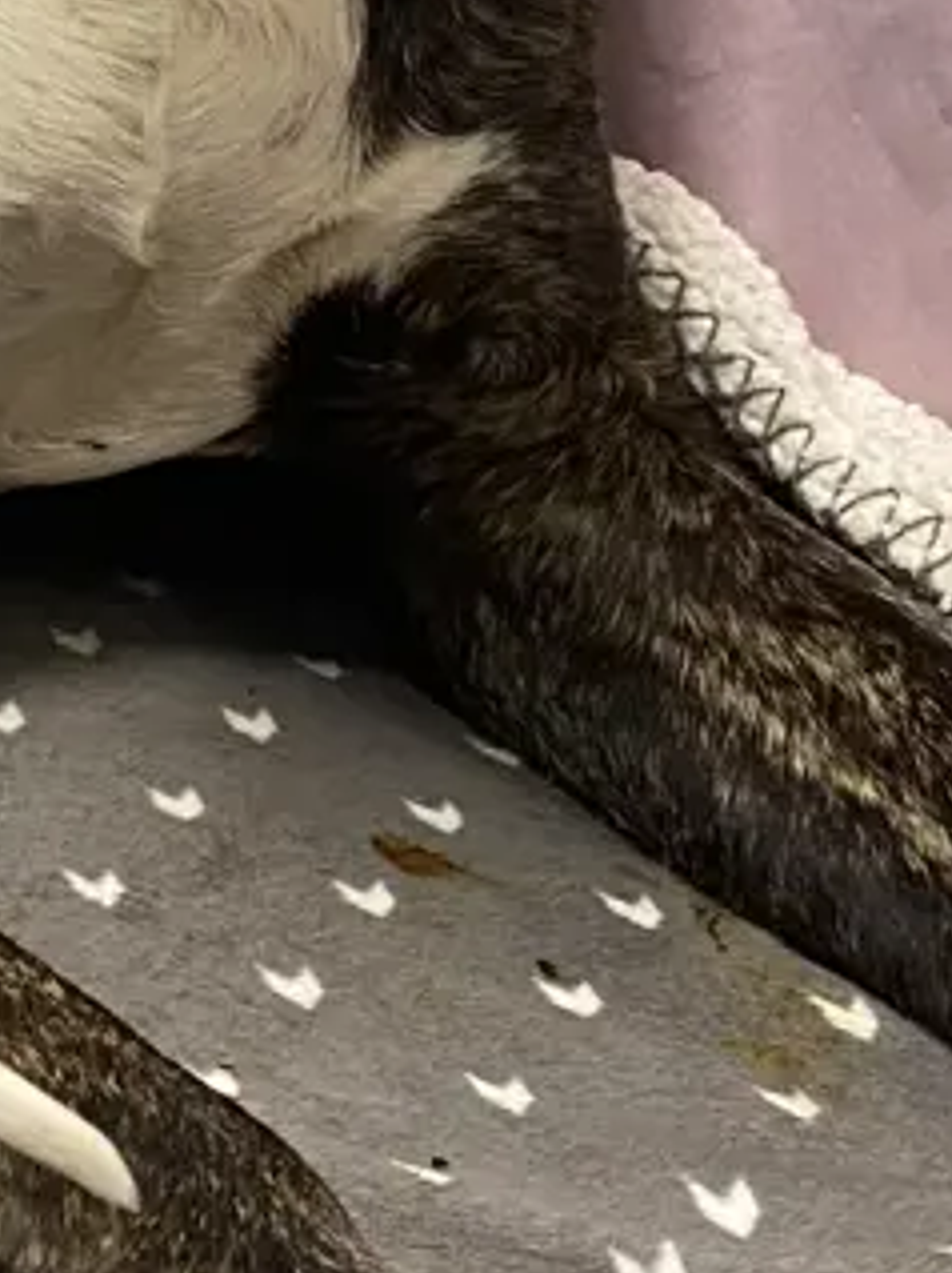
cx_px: -928
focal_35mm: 131
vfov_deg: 14.6
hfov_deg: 10.4
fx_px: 4810
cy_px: -196
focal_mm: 4.25
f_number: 1.8
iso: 250
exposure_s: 1/60
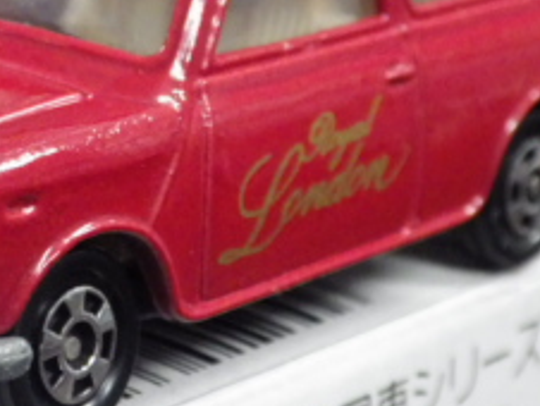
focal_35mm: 167
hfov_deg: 11.7
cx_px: 7
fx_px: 2608
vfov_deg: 8.9
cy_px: 136
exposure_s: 1/30
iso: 800
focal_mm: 10.7
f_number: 4
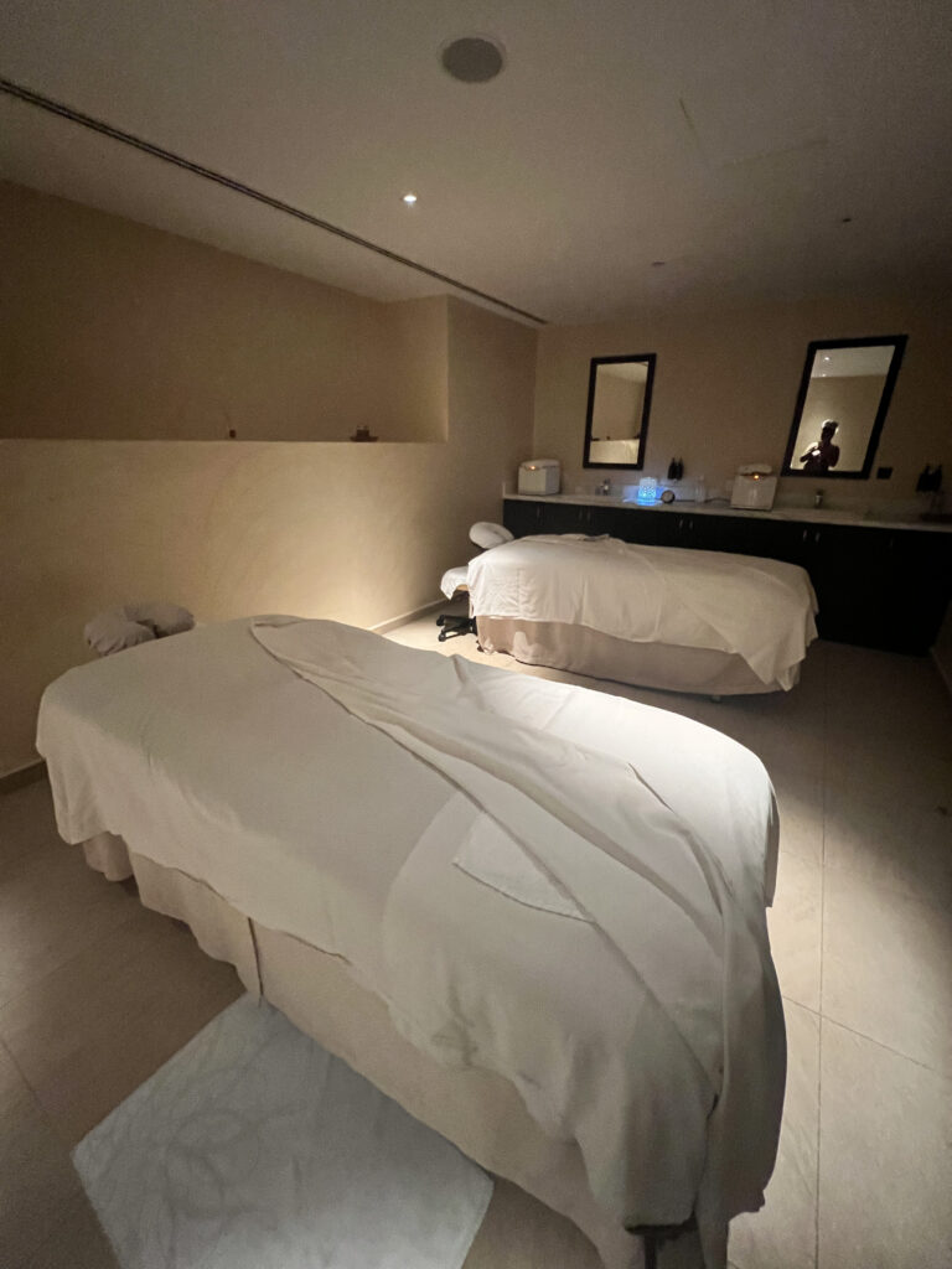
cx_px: 476
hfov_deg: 89.9
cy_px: 634
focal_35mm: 13
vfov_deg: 106.2
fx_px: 477
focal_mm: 1.57
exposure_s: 1/33
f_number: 1.8
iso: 800
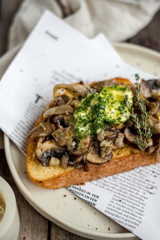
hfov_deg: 18.2
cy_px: 120
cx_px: 80
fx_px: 500
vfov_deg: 27.0
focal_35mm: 75
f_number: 1.8
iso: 100
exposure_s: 1/250
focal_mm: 50
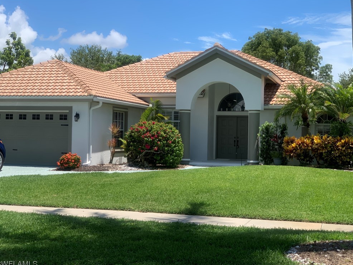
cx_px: 178
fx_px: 551
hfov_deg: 35.5
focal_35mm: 54
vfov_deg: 27.0
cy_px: 132
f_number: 2.4
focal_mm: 6
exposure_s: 1/1043
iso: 16
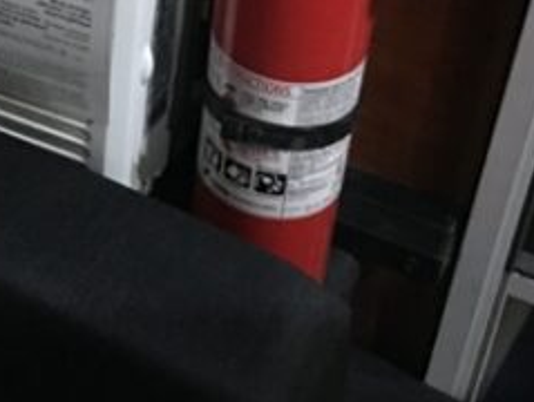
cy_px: -78
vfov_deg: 15.4
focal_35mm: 93
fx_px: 1437
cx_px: -103
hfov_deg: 19.8
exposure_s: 1/4
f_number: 2.2
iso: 80
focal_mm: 4.15
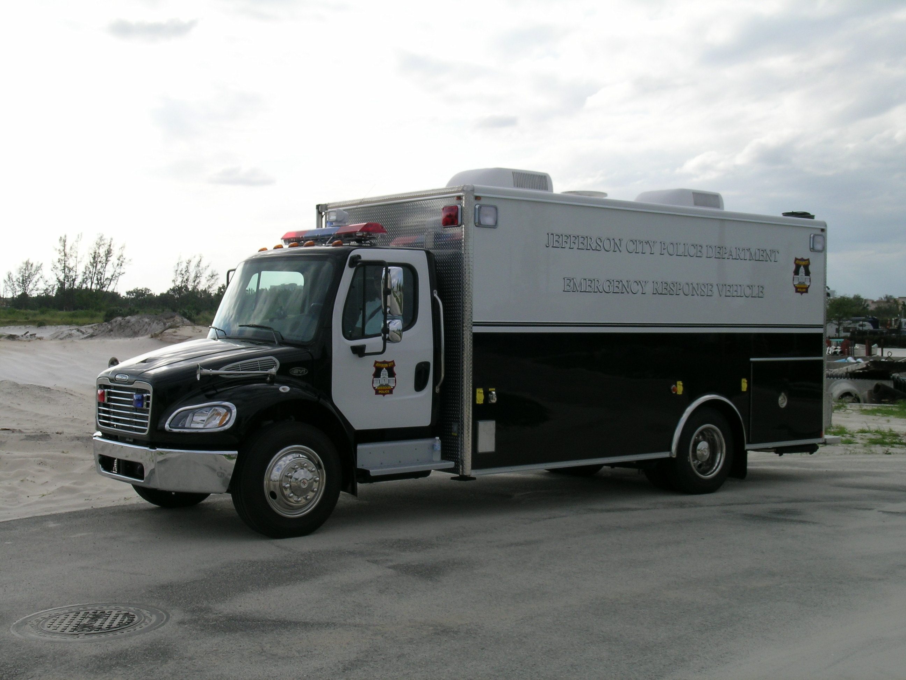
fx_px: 1204
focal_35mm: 46
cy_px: 340
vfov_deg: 31.5
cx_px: 453
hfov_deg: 41.2
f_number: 7.4
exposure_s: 1/209
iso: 50
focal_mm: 9.5
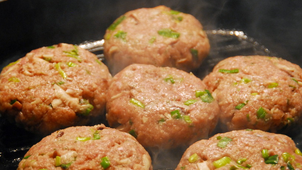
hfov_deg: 18.6
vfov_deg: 10.5
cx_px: 148
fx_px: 921
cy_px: 105
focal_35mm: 115
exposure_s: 1/20
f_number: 5
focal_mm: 58
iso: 800
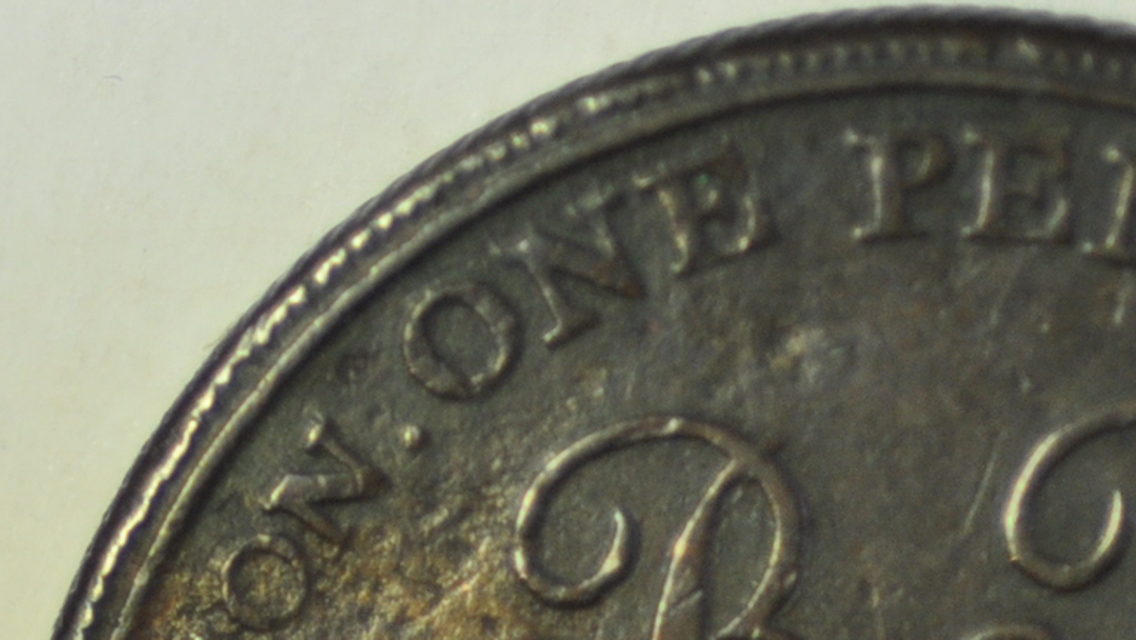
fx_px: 9312
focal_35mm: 309
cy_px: 977
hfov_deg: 7.0
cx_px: 953
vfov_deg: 3.9
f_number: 4
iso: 720
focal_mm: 60
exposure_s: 1/250
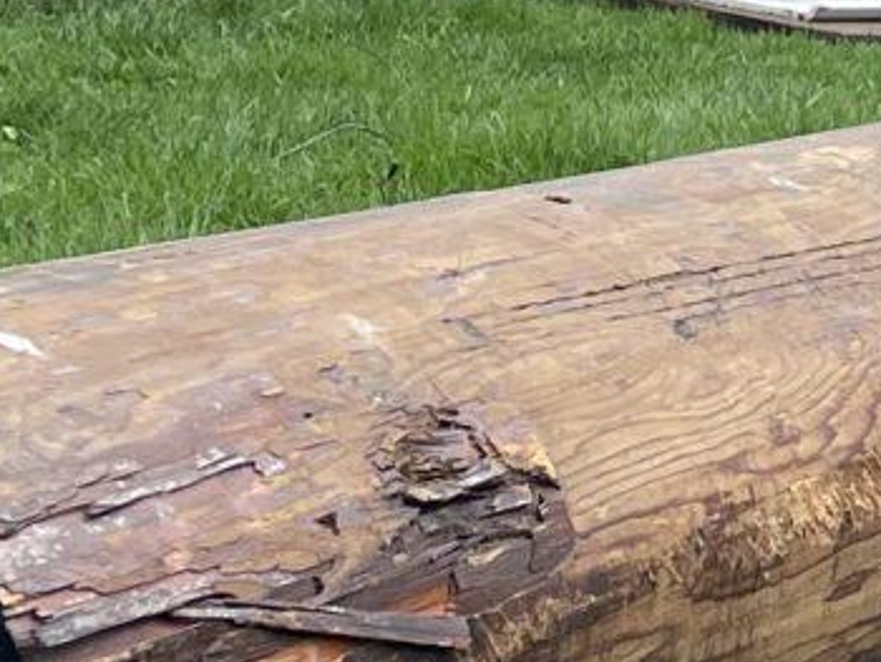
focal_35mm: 190
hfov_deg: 9.9
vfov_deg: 7.7
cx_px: 1523
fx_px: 4839
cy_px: -191
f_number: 1.6
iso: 50
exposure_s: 1/940
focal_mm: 4.2
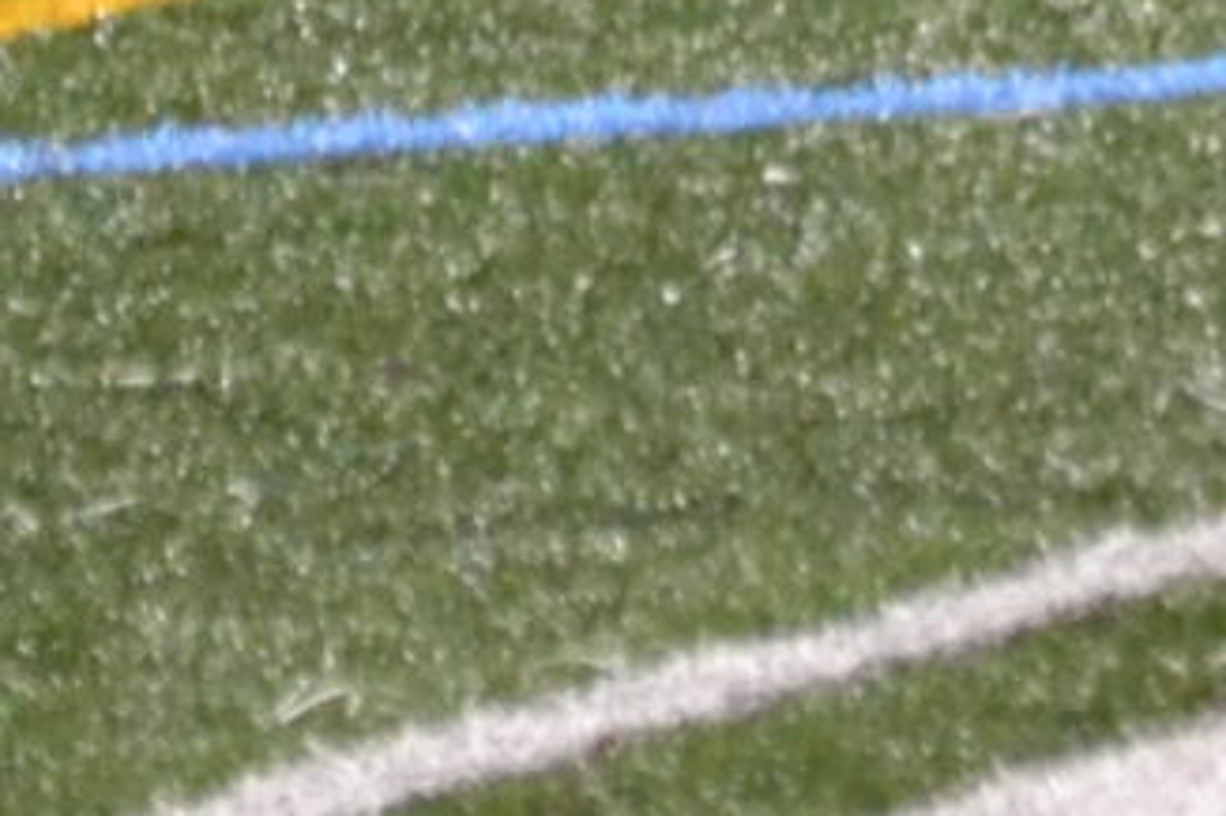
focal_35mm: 962
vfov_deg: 1.4
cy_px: -1536
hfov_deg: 2.1
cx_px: 2129
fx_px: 32743
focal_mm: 102
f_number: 4.5
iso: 3200
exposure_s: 1/125
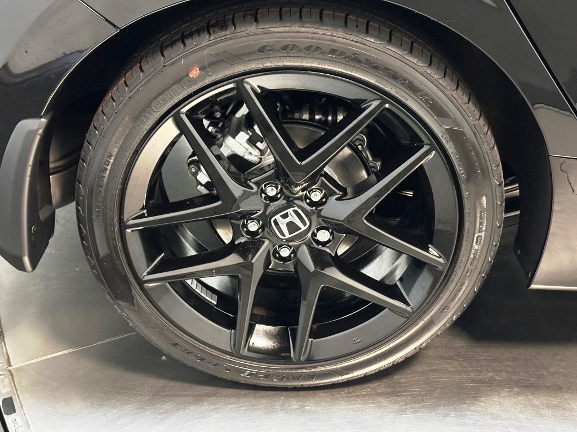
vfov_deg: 30.3
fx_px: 800
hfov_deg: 39.7
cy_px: 216
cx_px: 288
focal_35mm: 48
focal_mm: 6.86
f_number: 1.78
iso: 640
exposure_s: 1/20
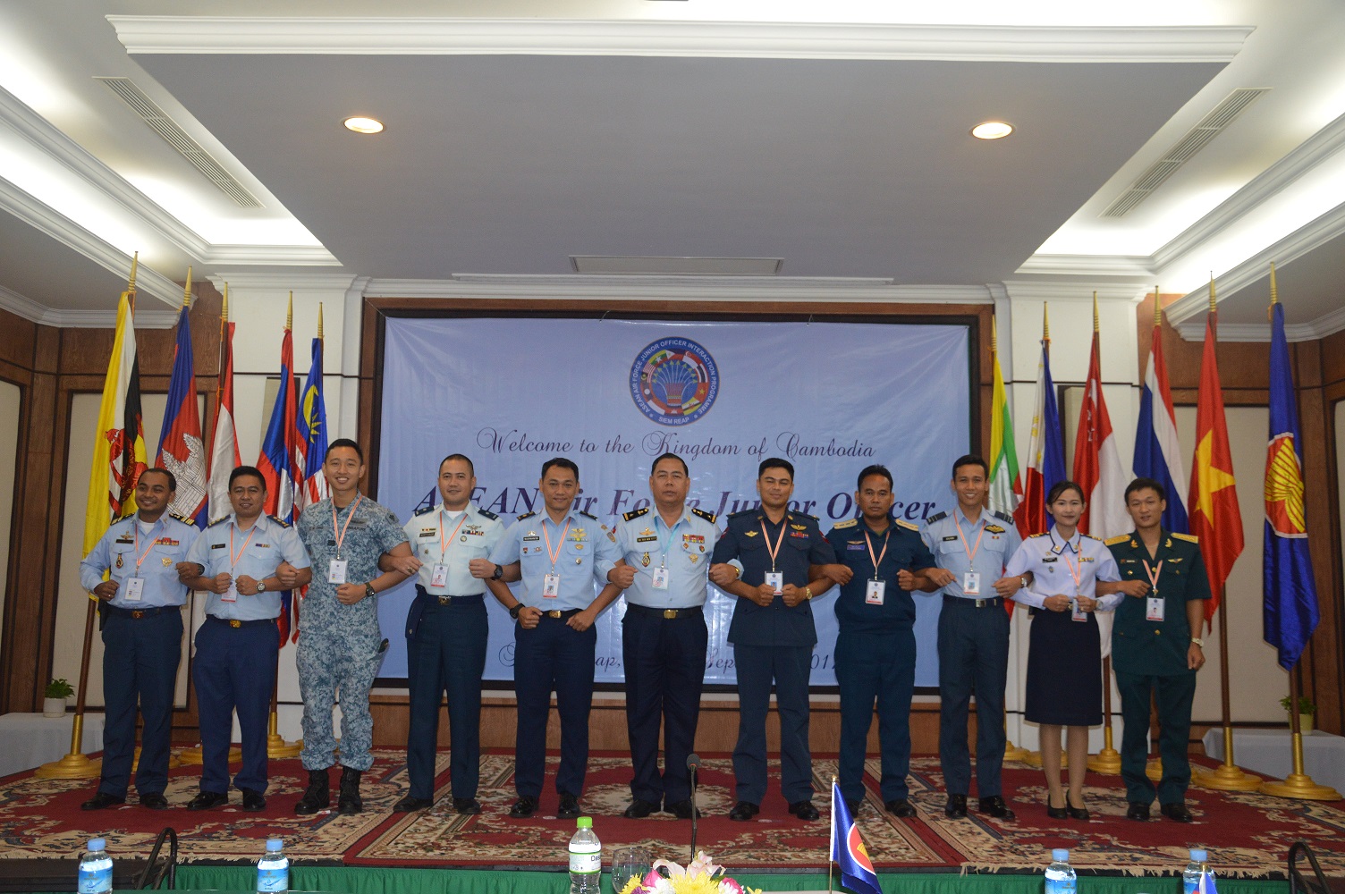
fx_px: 1232
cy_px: 447
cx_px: 672
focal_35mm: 33
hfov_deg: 57.3
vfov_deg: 39.9
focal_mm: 22
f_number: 3.8
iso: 800
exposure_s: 1/60
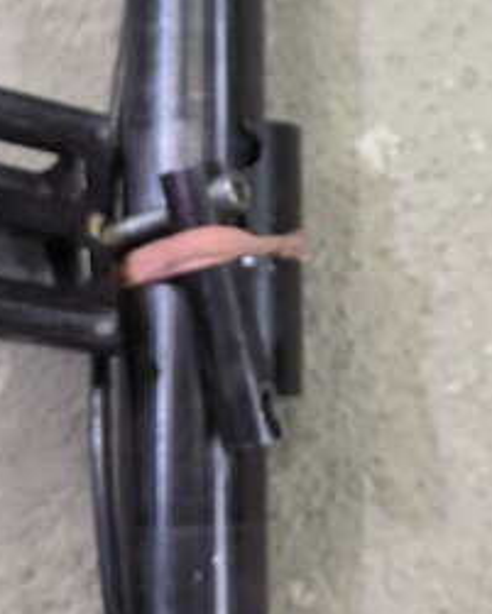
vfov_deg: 22.7
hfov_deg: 18.9
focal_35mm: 81
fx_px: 1473
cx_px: 326
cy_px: 17
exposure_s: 1/40
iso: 861
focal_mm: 4.67
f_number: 2
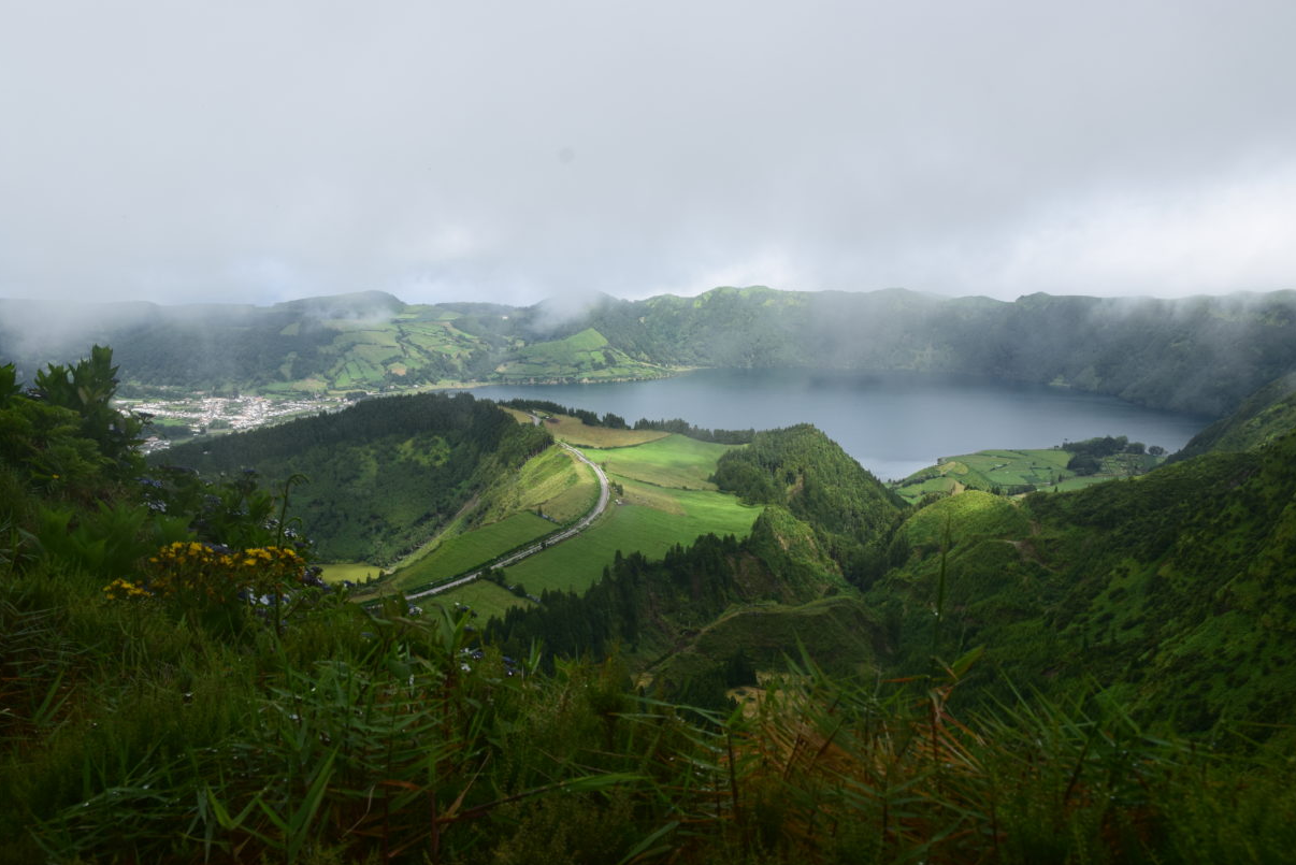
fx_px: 1332
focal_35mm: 37
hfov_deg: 51.9
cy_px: 426
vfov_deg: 36.0
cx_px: 642
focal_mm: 24
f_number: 11
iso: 400
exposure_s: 1/400
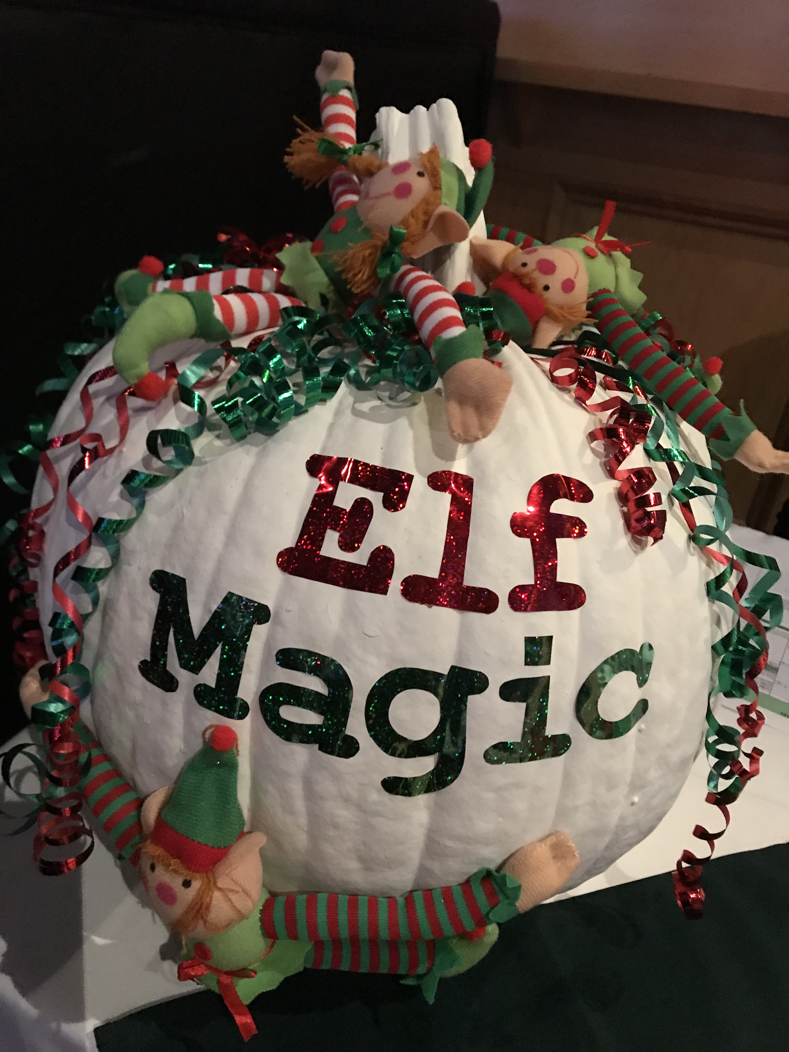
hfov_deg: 49.7
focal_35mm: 28
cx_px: 394
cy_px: 526
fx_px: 851
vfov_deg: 63.4
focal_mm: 3.99
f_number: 1.8
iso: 100
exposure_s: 1/4
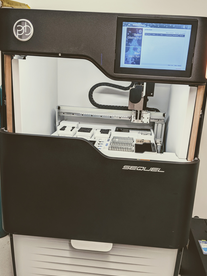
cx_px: 105
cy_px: 165
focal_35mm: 35
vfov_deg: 52.3
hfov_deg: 40.7
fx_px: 279
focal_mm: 4.44
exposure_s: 1/59.9
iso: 56
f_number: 1.8
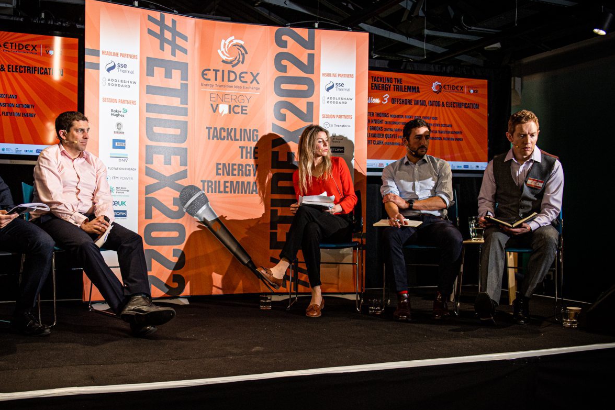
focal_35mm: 38
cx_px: 251
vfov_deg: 35.0
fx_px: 649
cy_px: 225
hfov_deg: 50.4
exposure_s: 1/1000
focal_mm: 31
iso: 1000
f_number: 2.8
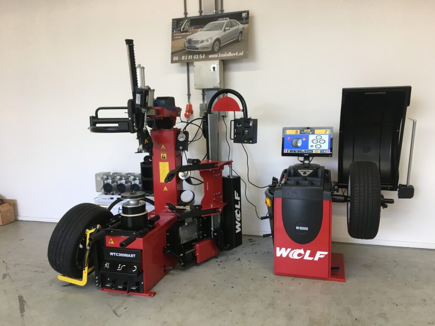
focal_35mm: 29
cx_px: 218
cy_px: 163
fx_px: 364
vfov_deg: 48.2
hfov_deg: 61.7
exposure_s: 1/33
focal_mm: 4.15
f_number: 2.2
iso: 40
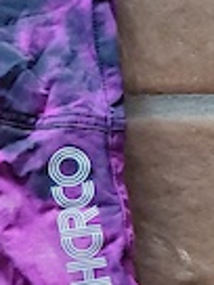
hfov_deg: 9.2
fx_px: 1261
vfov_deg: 12.9
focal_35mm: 153
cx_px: -195
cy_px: 207
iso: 640
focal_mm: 4.3
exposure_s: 1/40
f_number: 1.5
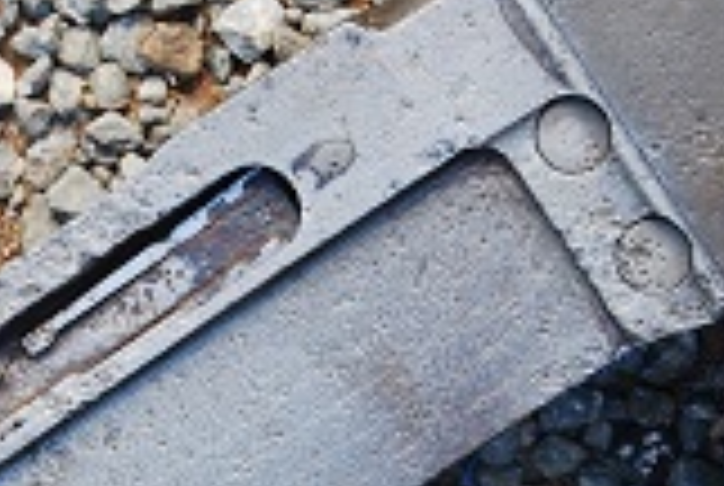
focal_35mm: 173
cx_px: 148
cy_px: 488
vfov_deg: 7.9
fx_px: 3483
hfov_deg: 11.8
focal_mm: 31
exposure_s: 1/100
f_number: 5
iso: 200
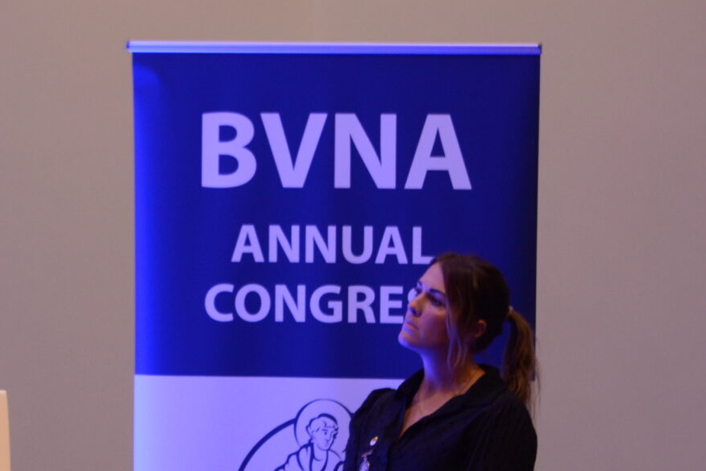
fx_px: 8592
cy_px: 310
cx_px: -7
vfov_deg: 3.1
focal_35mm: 438
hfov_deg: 4.7
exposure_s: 1/13
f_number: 4.8
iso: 400
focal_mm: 125
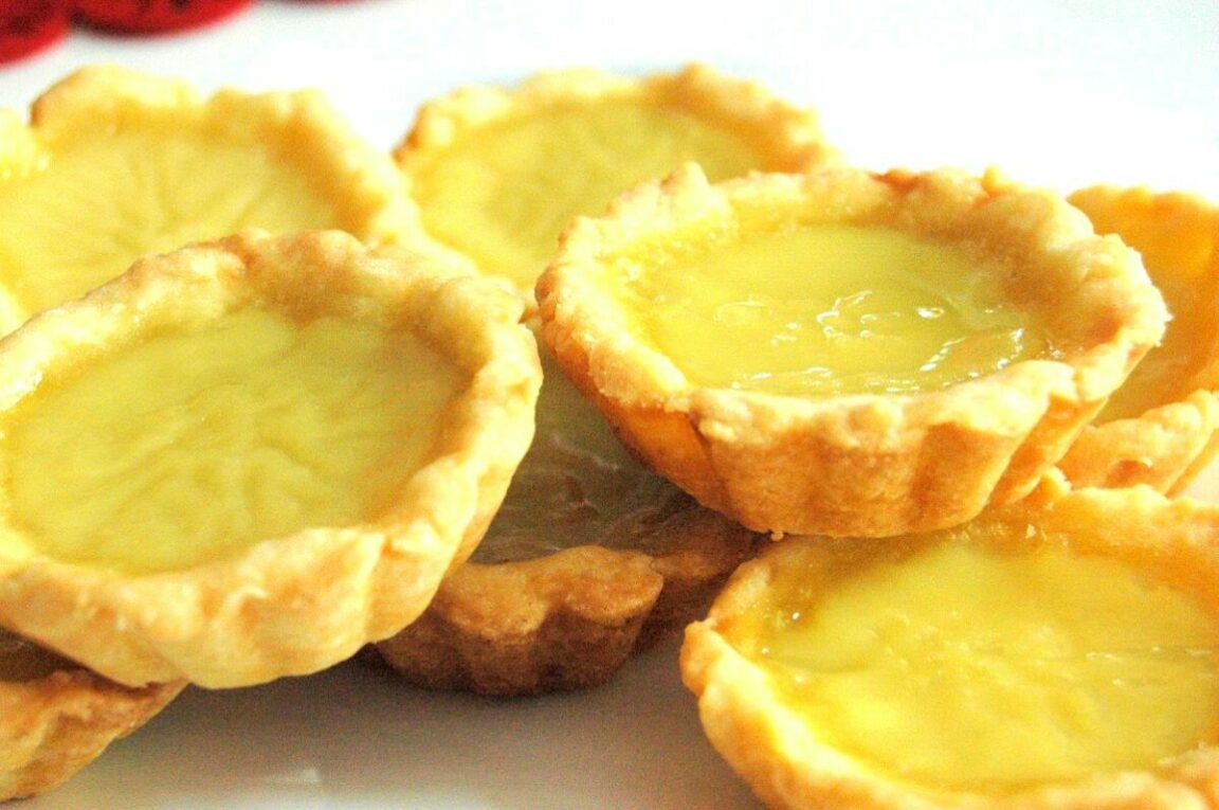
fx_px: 2638
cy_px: 405
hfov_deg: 26.0
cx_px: 610
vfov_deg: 17.4
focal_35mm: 78
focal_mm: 52
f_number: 5.6
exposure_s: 1/50
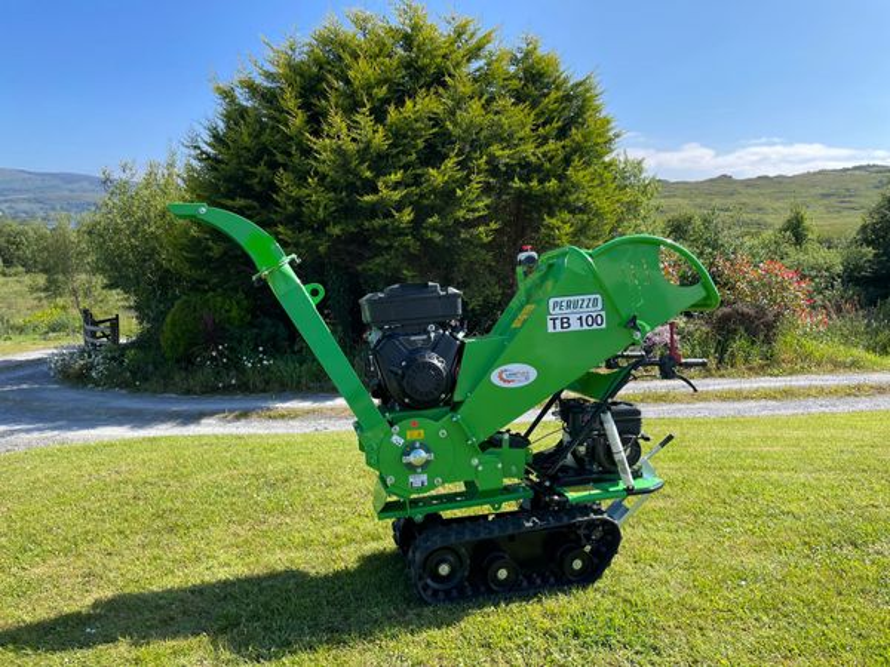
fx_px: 668
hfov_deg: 67.3
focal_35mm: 26
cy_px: 334
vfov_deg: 53.1
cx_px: 445
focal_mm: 4.2
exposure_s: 1/1435
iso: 32
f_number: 1.6
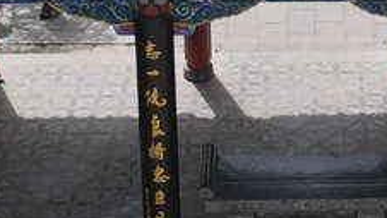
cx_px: 307
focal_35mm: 139
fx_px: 1426
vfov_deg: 8.6
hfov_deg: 15.4
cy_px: -73
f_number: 2.8
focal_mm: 12.29
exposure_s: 1/3200
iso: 160
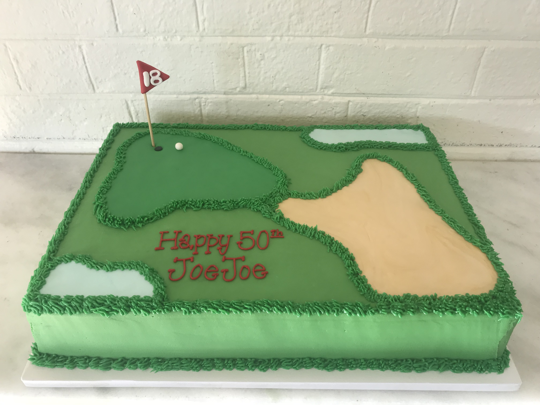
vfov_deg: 49.7
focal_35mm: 28
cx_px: 270
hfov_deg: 63.4
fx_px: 437
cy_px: 202
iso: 25
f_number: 1.8
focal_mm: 3.99
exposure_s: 1/120
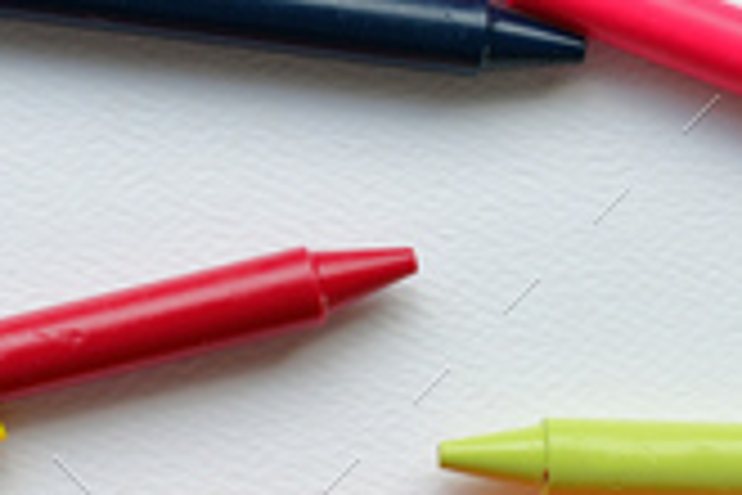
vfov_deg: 6.4
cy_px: 142
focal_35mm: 214
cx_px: 184
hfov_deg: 9.6
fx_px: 4410
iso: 200
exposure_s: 1/160
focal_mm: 40
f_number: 6.3
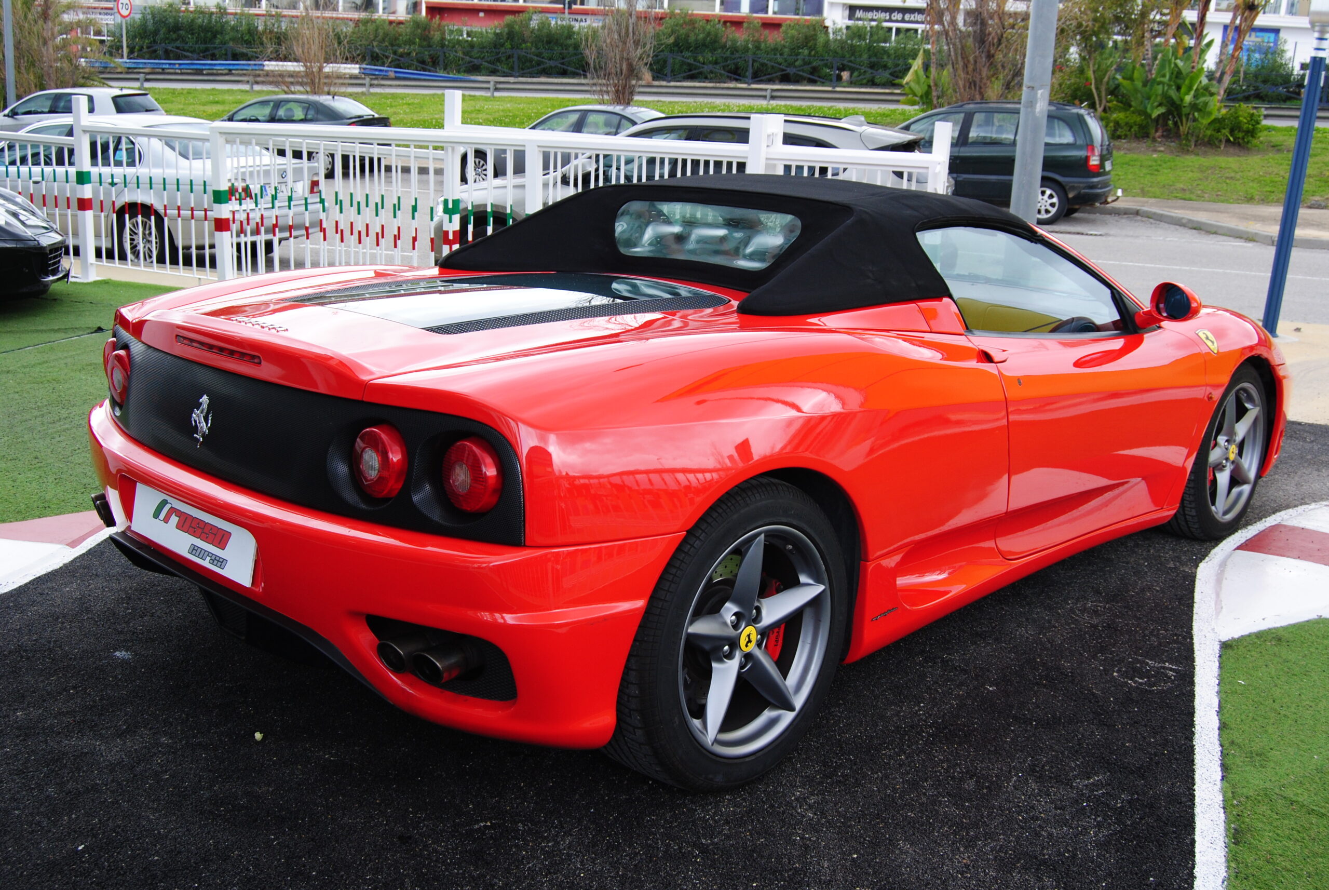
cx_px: 664
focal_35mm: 36
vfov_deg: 37.0
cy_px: 445
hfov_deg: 53.1
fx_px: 1331
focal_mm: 24
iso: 200
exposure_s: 1/60
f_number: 7.1
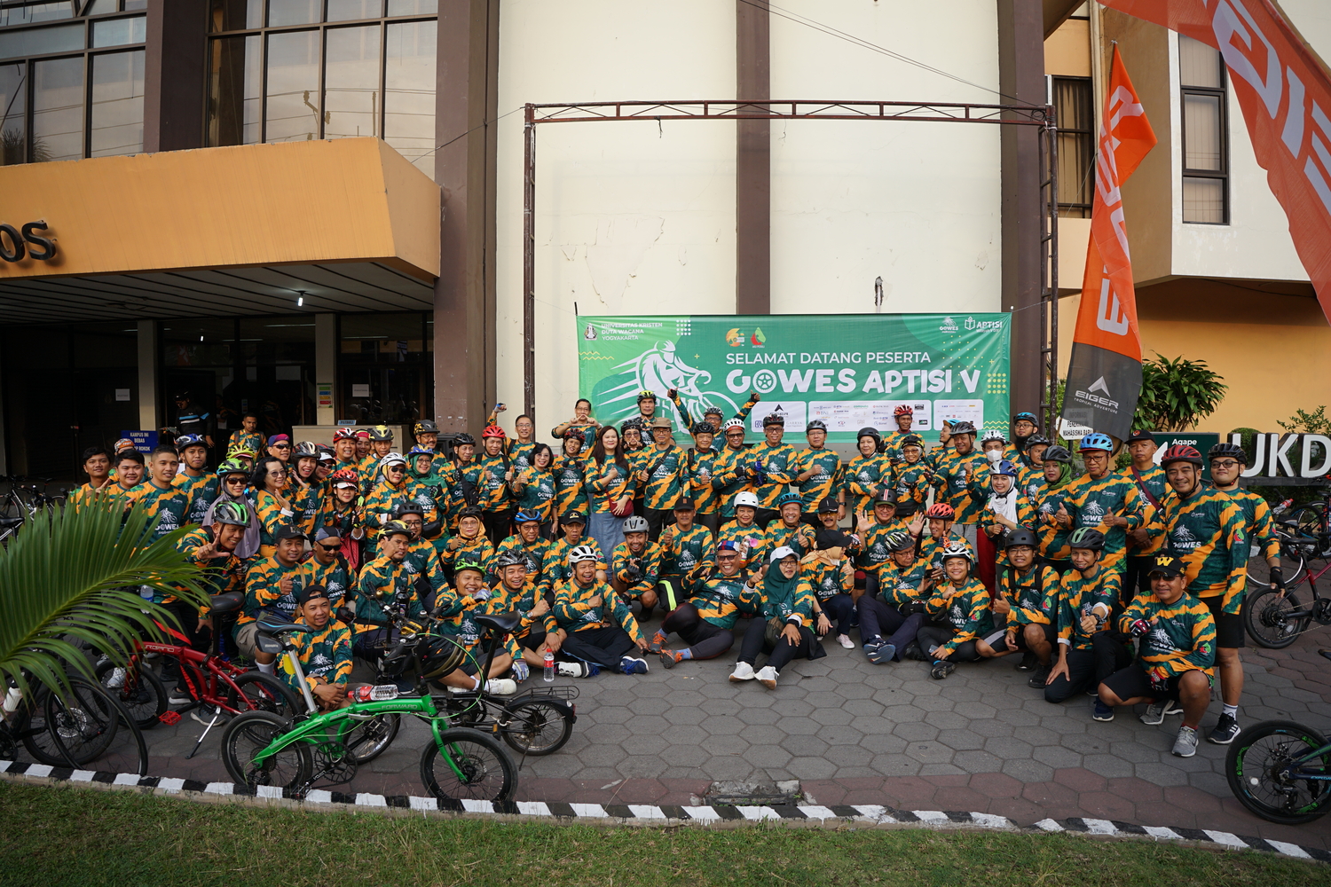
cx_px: 666
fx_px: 739
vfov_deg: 61.9
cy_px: 444
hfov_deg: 84.0
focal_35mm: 20
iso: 200
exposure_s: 1/400
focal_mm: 20
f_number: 4.5
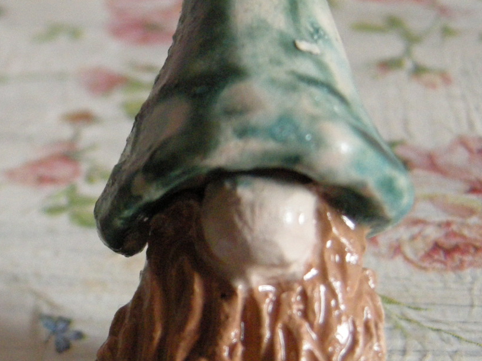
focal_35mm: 88
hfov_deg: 21.7
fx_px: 1225
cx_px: 41
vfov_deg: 16.7
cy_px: 277
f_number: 2.7
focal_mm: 7.5
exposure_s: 1/29.3
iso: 400
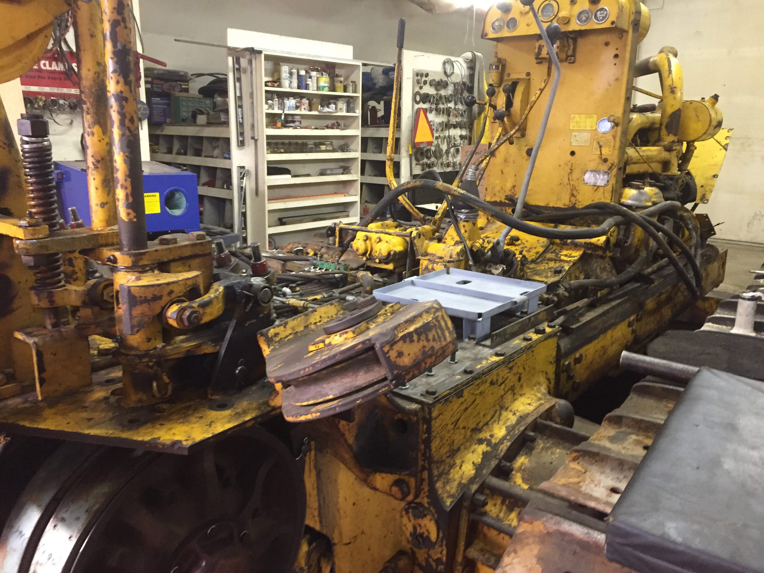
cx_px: 382
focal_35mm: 29
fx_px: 640
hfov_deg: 61.7
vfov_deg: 48.2
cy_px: 286
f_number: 2.2
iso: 250
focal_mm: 4.15
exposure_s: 1/24
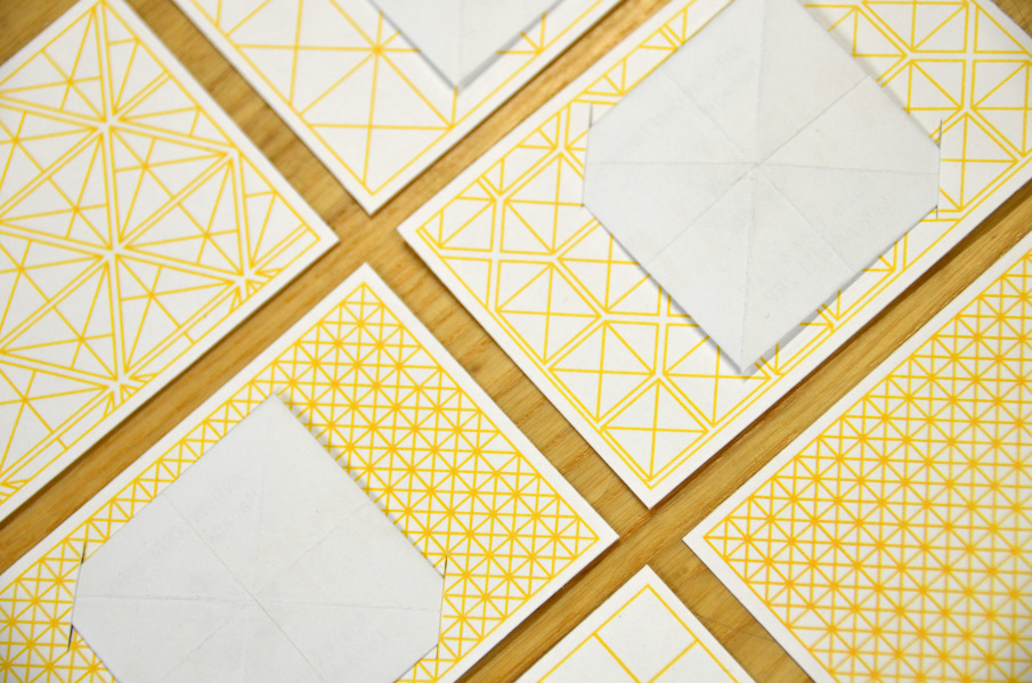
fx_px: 4076
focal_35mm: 142
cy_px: 342
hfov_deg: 14.4
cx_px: 516
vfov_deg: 9.6
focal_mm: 95
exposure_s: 1/125
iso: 640
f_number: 5.6
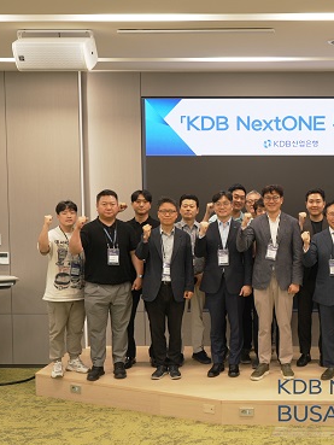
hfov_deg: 27.4
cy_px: 232
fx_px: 643
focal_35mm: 50
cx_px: 339
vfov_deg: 38.2
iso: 400
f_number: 5.6
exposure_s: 1/60
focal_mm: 32
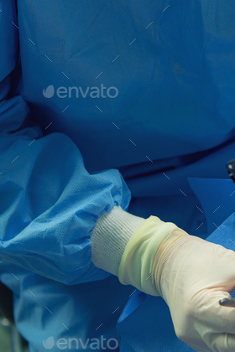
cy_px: 85
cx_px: 204
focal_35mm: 101
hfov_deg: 13.5
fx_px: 989
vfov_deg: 20.1
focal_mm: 48
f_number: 4.5
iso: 100
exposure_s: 1/125
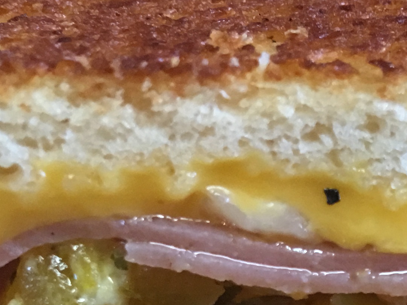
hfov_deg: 17.7
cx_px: 427
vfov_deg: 13.0
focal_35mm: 108
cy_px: 441
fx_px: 1270
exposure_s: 1/15
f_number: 2.2
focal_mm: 4.15
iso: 80
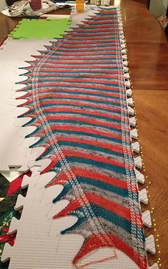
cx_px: 86
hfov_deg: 33.6
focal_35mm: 38
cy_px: 137
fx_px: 278
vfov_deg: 51.5
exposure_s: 1/17
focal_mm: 4.28
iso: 400
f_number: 2.4
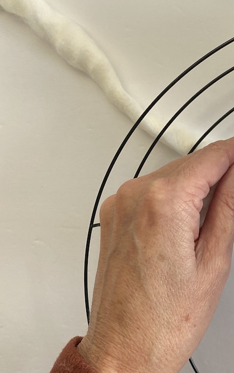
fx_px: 632
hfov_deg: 19.4
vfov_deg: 32.8
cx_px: 303
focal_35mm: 62
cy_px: 136
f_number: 1.8
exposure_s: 1/120
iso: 64
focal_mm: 4.25
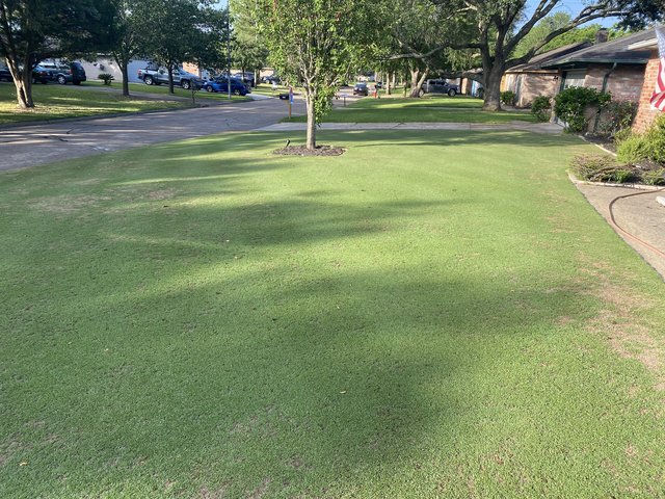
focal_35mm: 26
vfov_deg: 53.1
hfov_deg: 67.3
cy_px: 250
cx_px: 332
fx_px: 499
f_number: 1.8
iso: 32
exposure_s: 1/515
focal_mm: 4.25
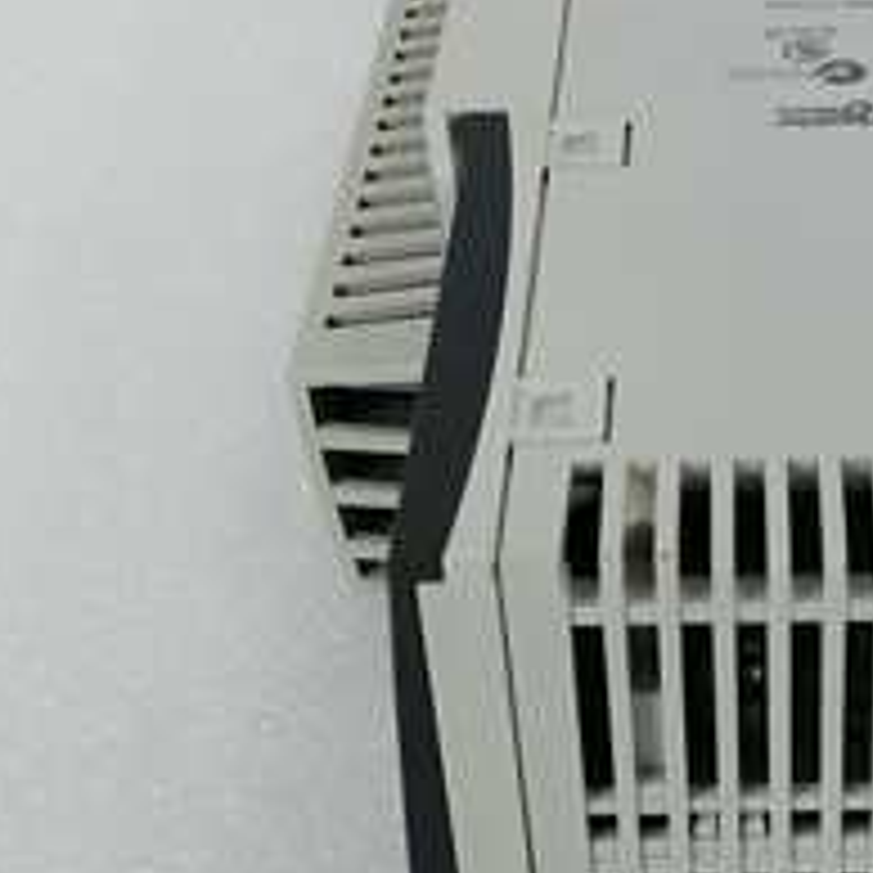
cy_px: 459
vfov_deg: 24.3
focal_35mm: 71
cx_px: 747
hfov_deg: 23.8
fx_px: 2026
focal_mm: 3.44
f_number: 2
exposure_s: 1/100
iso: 142
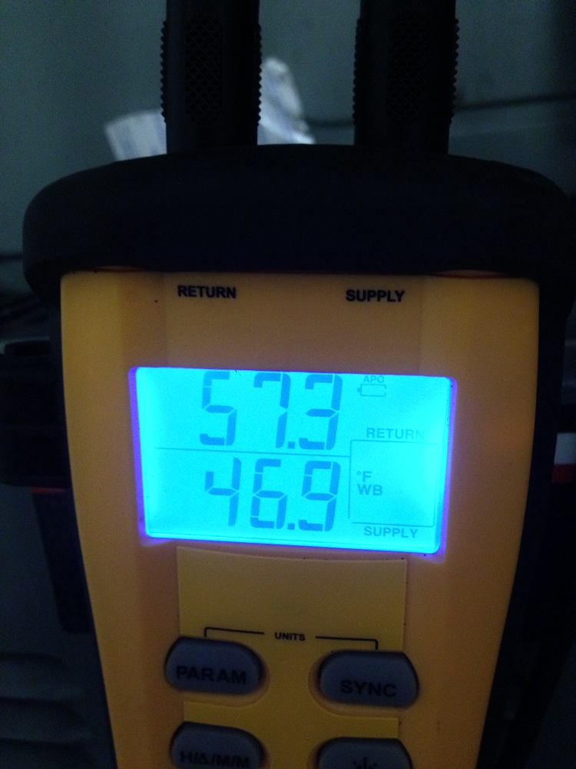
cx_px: 288
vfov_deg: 55.4
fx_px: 732
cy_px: 384
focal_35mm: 33
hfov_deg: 42.9
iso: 500
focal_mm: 4.13
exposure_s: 1/15
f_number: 2.4
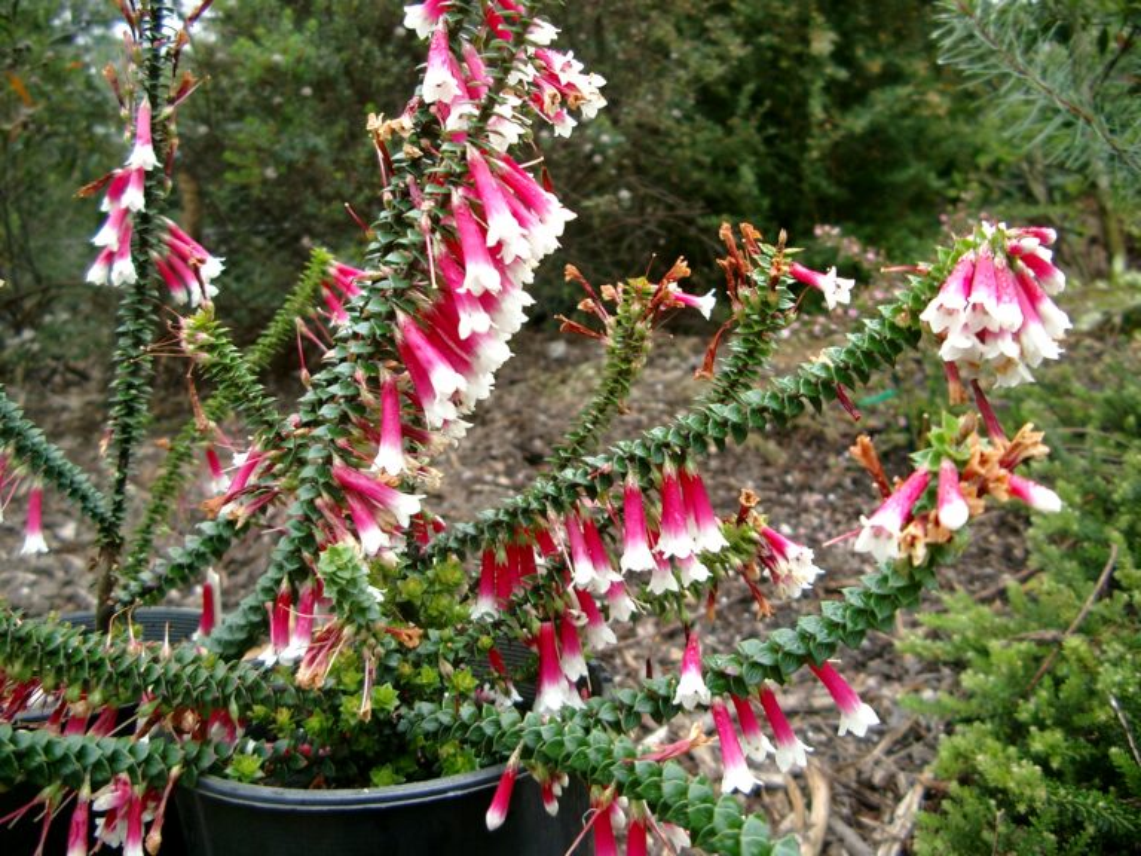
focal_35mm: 37
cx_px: 570
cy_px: 428
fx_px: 1220
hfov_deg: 50.1
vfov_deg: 38.7
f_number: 2.6
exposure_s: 1/125
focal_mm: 7.6
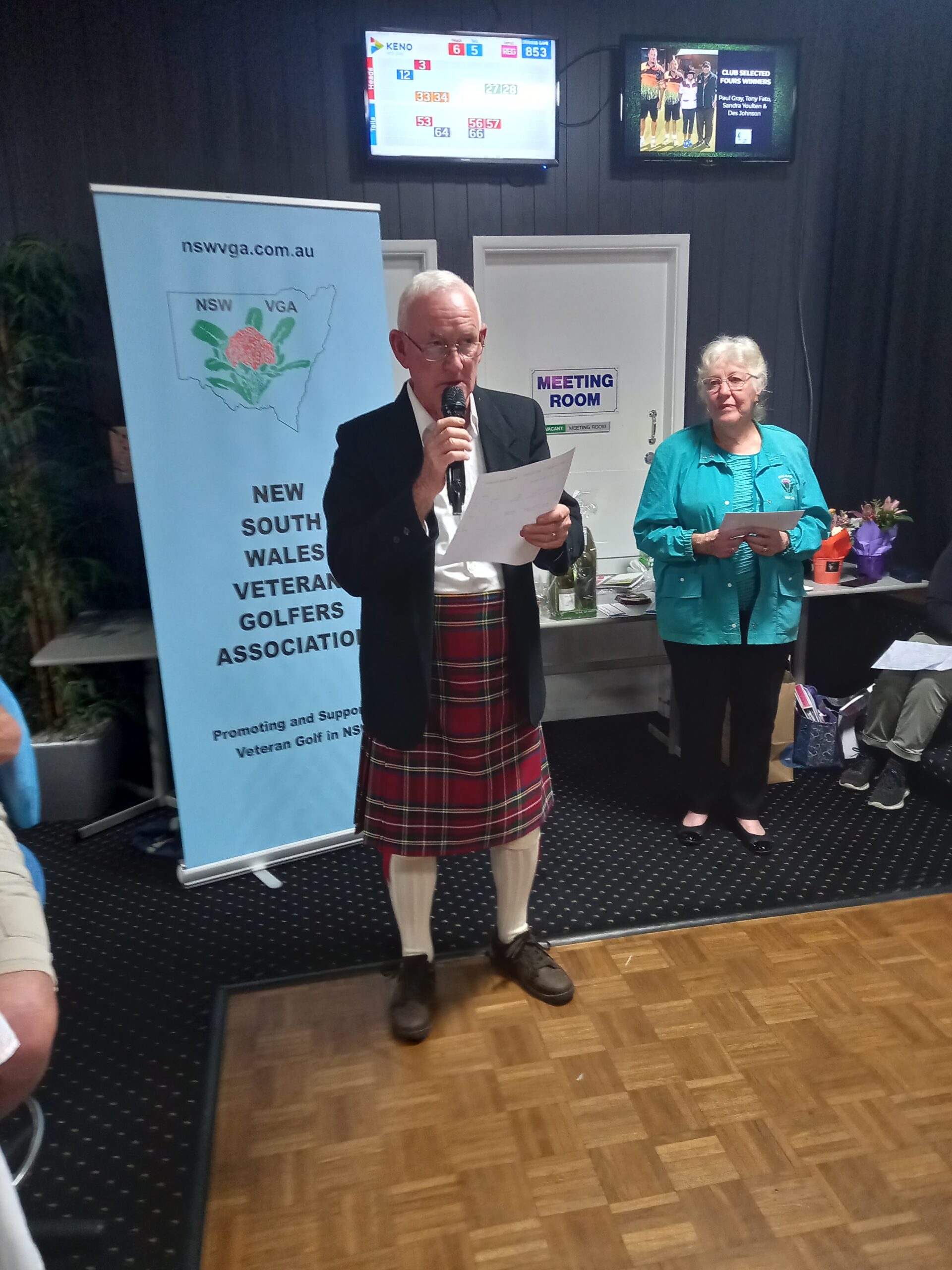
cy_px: 635
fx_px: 917
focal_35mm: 25
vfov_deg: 69.4
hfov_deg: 54.9
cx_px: 476
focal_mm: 4.6
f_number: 2
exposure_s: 1/25
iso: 500
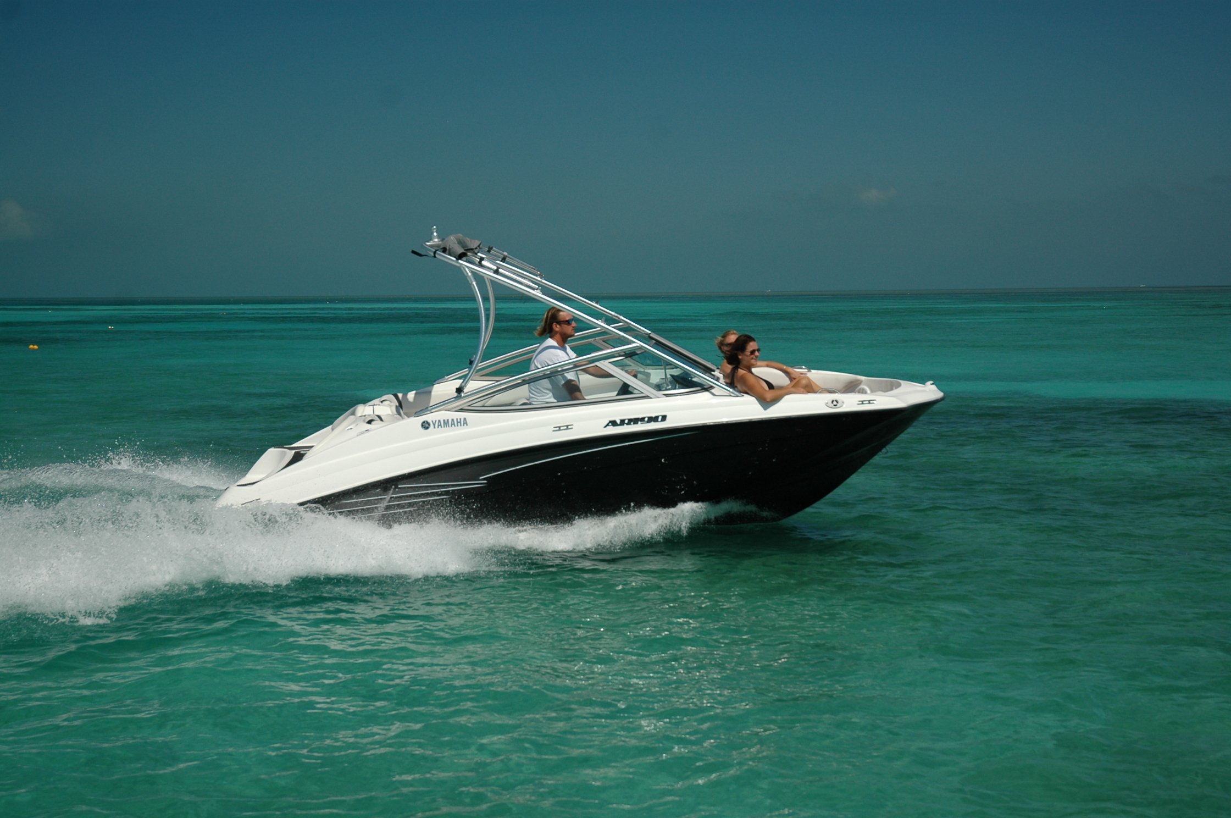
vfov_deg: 23.7
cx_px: 616
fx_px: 1947
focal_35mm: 57
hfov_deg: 35.1
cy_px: 409
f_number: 4.2
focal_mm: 38
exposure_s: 1/1600
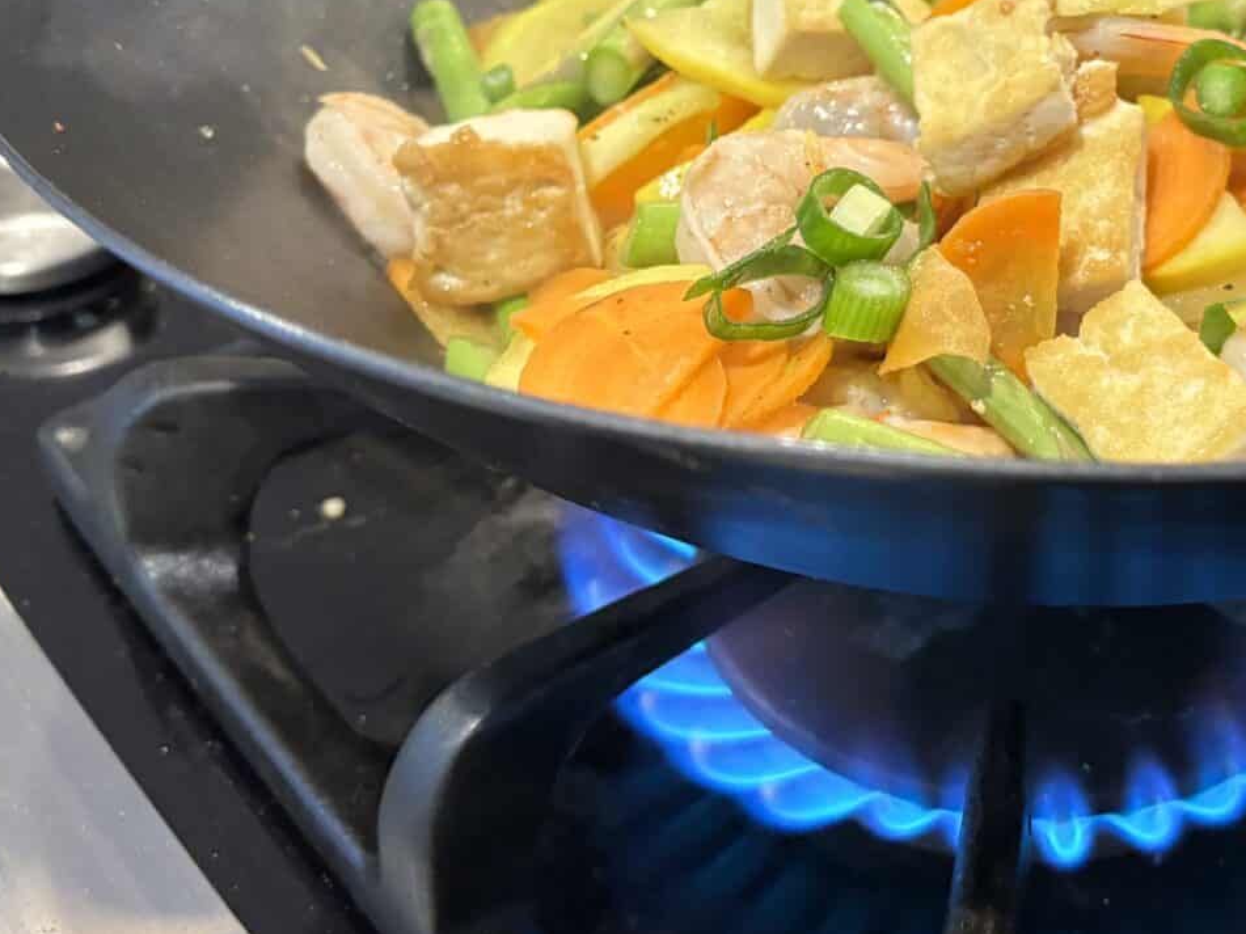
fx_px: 2015
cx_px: 953
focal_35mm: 56
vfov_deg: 25.8
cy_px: 259
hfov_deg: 33.6
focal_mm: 5.96
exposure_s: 1/60
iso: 400
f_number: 1.6
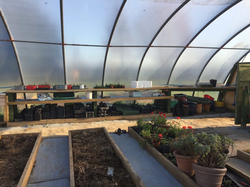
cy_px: 94
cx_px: 125
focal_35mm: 29
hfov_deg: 61.7
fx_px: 209
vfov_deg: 48.2
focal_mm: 4.15
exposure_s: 1/670
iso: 32
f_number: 2.2
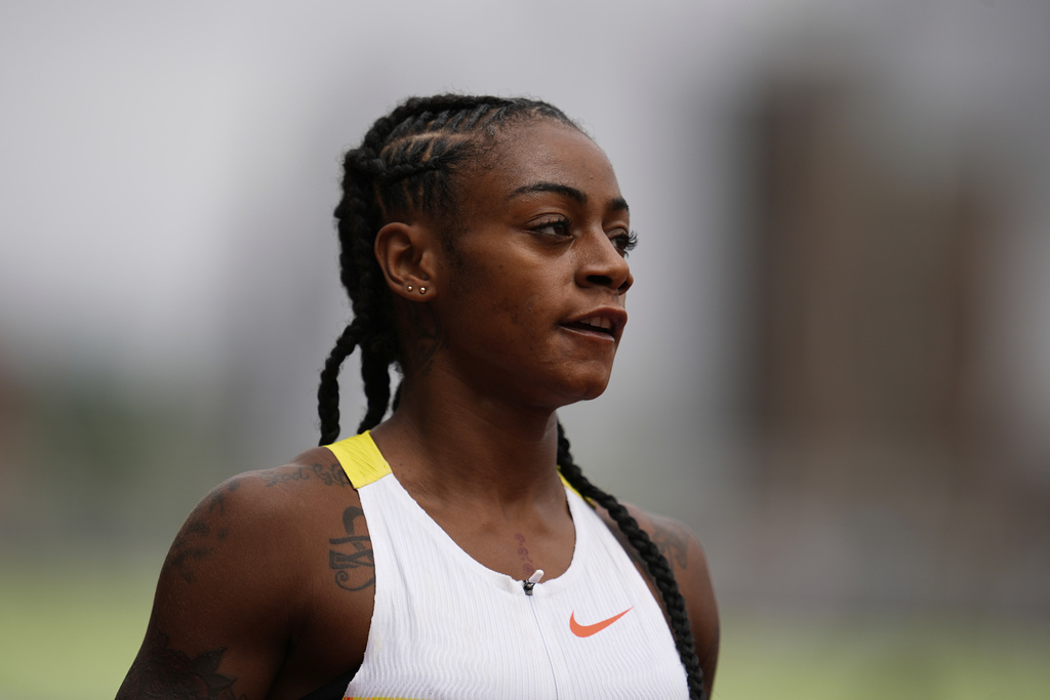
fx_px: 11668
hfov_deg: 5.2
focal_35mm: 400
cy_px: 350
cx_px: 525
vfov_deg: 3.4
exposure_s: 1/2500
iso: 125
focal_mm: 400
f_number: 2.8
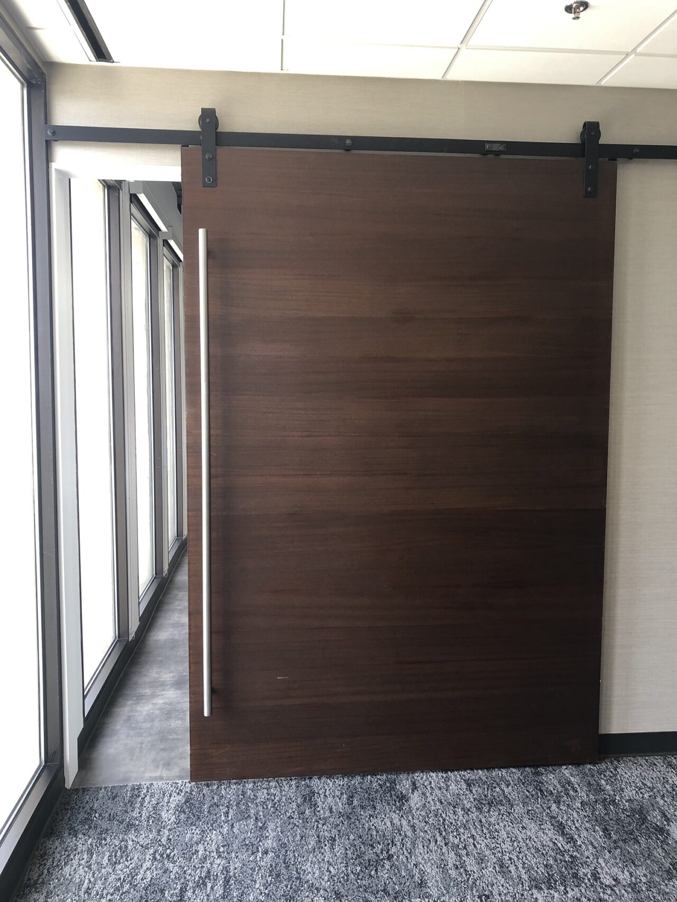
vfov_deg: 63.4
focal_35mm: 28
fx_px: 730
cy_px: 451
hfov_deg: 49.7
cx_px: 338
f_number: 1.8
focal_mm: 4
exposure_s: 1/30
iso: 25
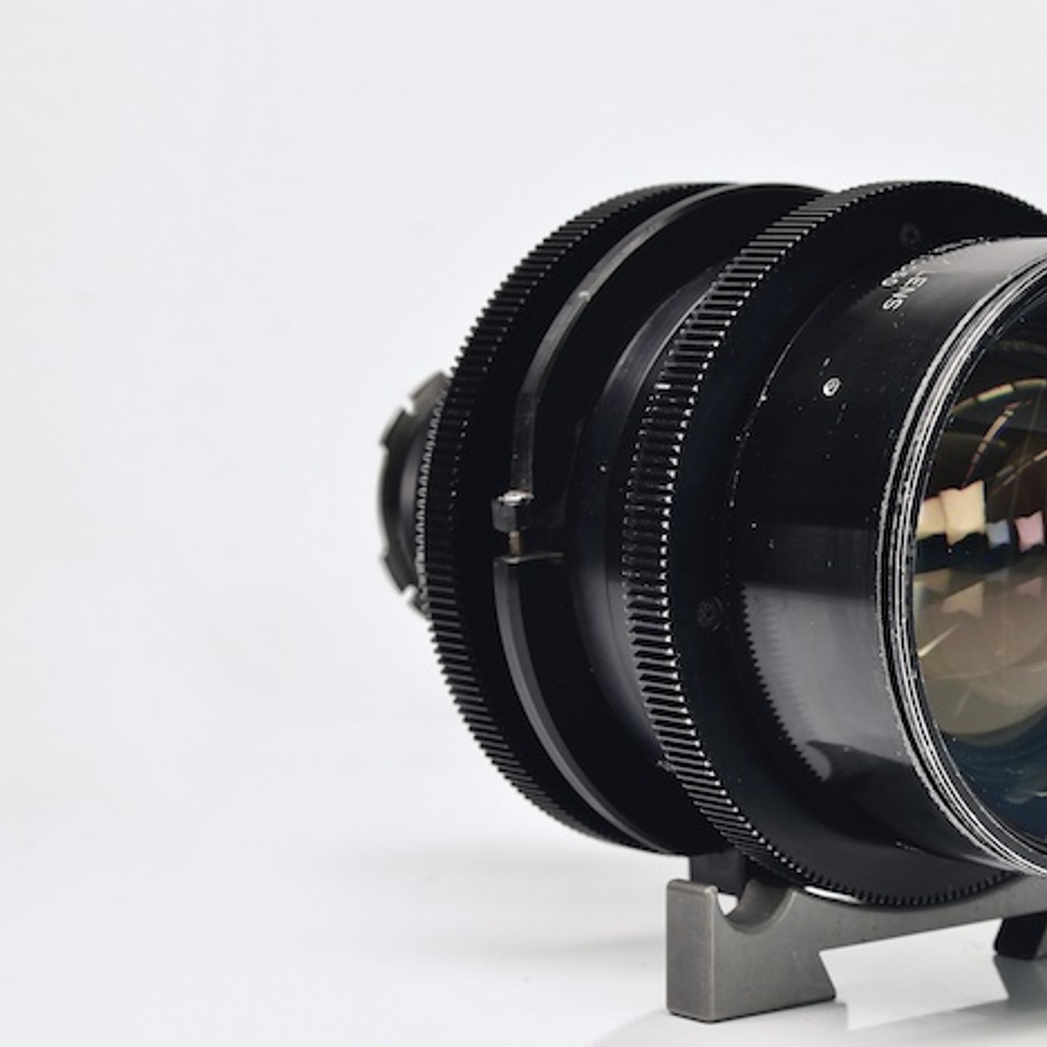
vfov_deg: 18.7
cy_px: 546
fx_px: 3182
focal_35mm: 93
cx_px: 924
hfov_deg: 18.4
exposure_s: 1/25
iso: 400
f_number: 8
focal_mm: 50
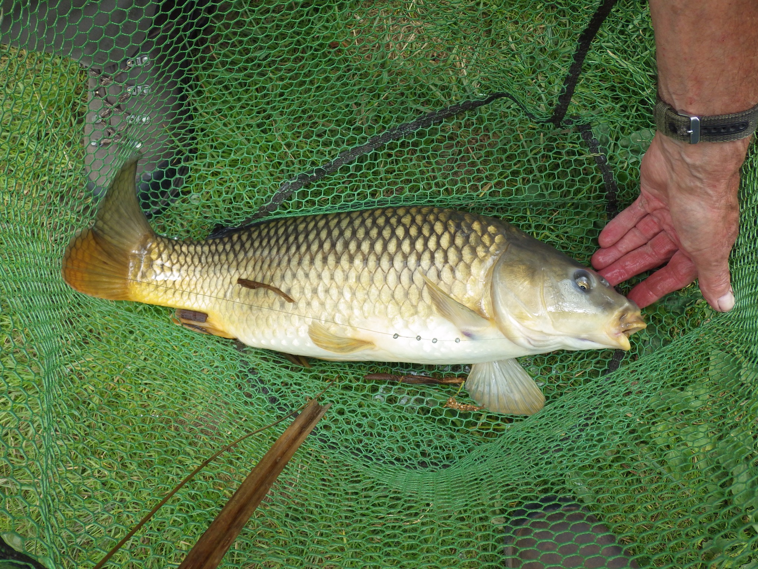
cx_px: 379
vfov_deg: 42.9
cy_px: 284
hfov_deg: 55.4
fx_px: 723
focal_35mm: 33
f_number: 3.3
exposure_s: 1/400
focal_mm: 5.9
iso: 125
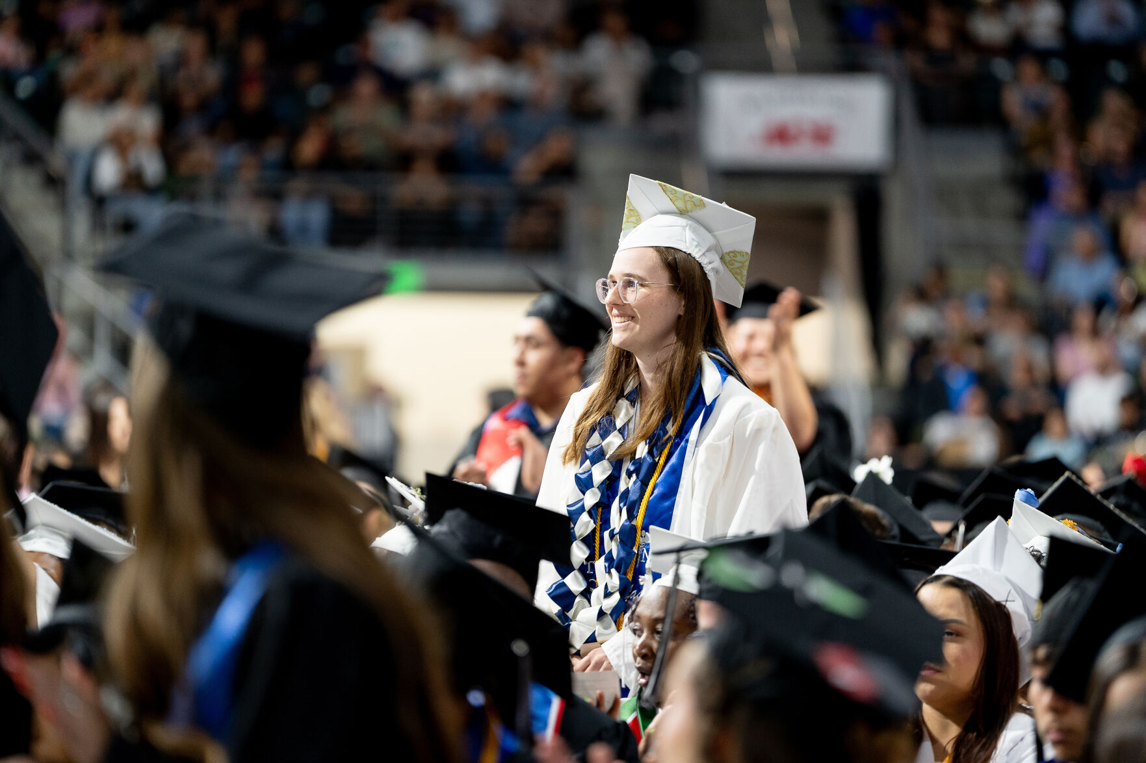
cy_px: 382
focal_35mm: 197
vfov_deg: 7.0
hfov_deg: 10.4
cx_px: 573
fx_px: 6270
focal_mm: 197
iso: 1600
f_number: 2.8
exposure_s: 1/125
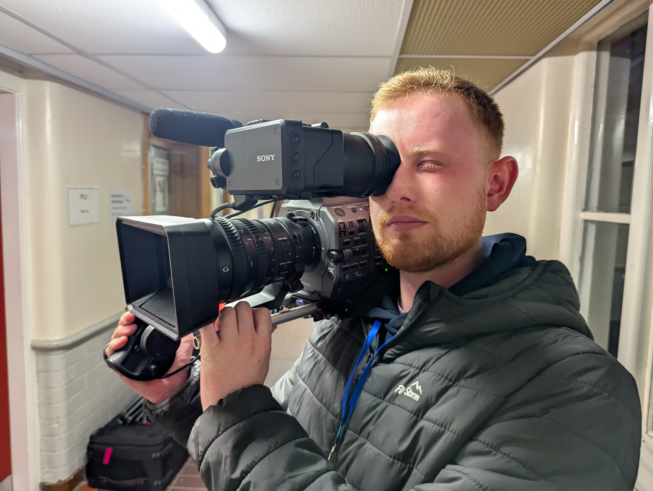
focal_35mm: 24
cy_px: 246
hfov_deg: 71.5
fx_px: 453
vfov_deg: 56.9
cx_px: 326
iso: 181
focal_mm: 6.81
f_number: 1.85
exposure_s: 1/61.1
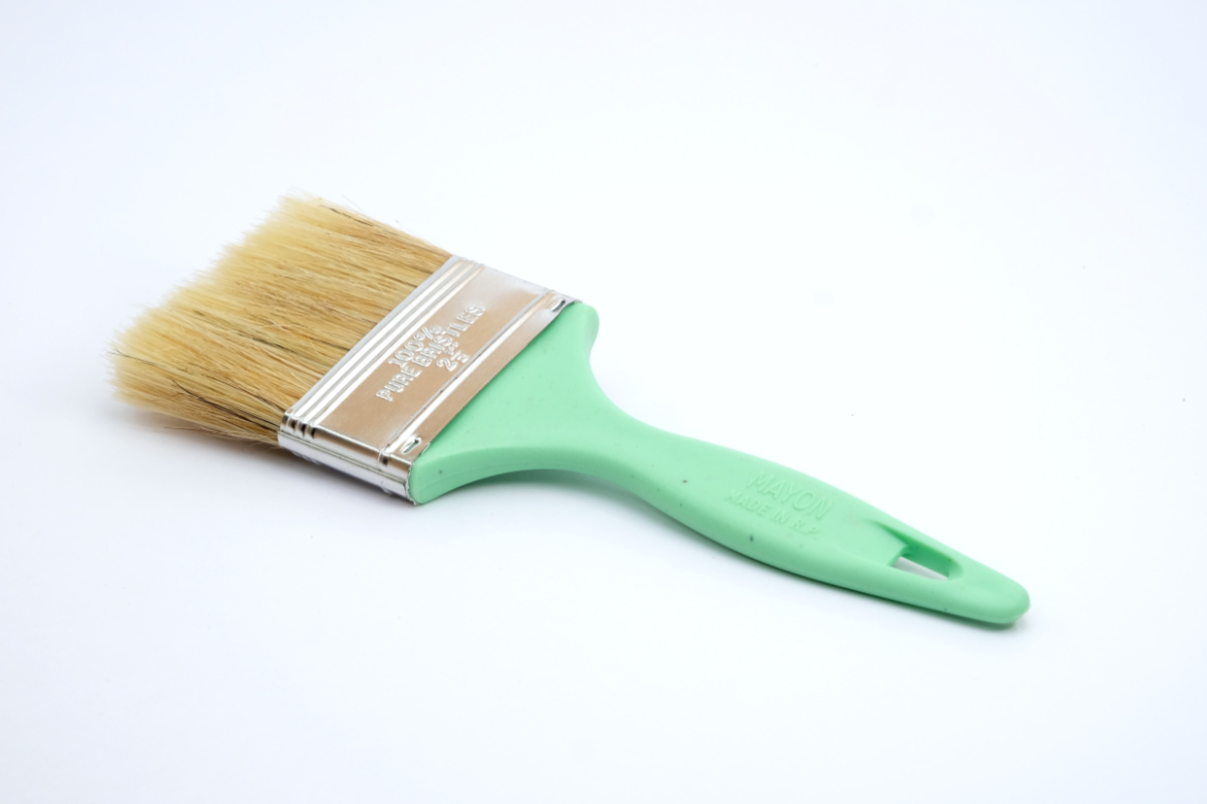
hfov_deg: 24.5
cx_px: 604
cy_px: 402
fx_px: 2782
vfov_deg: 16.4
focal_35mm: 83
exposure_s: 1/100
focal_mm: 55
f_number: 11
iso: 200
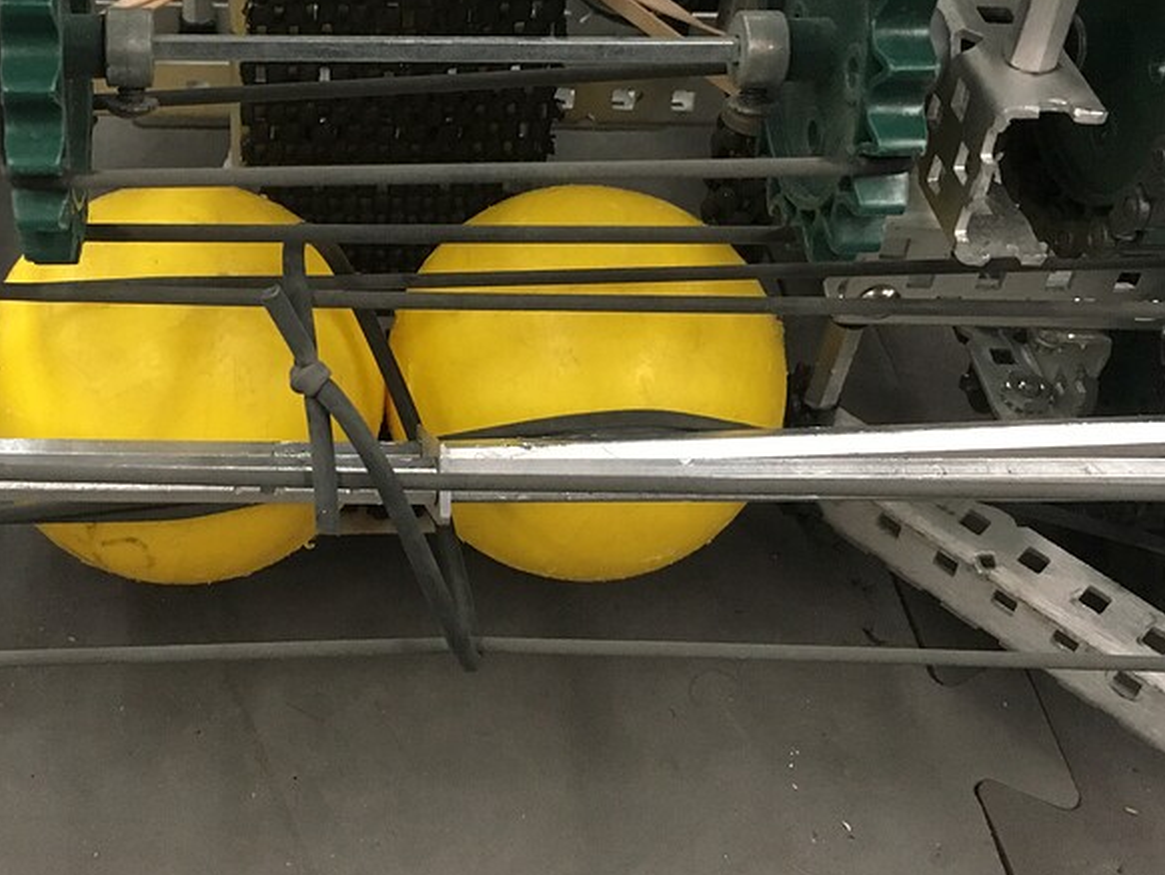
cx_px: 366
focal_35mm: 51
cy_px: 342
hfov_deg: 37.0
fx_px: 1717
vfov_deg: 28.5
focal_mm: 4.15
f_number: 2.2
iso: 200
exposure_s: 1/30
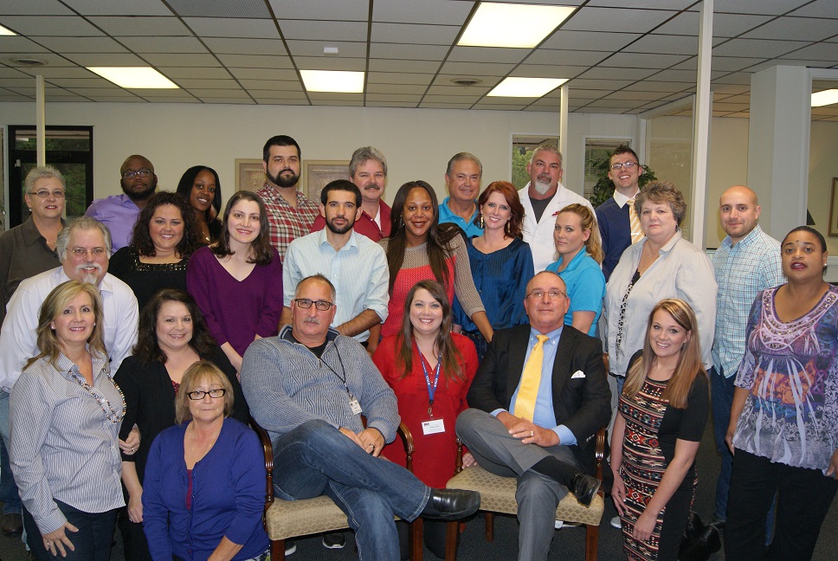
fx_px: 769
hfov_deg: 57.2
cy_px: 280
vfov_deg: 40.1
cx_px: 419
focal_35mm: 33
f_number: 5.6
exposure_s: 1/60
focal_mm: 22
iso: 400
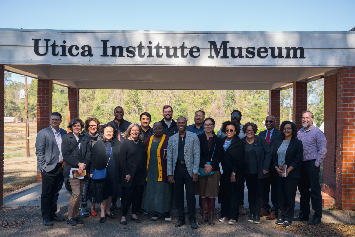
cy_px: 118
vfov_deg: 31.9
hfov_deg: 46.4
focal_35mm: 42
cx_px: 178
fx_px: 414
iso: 100
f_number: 4
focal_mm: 42
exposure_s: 1/200
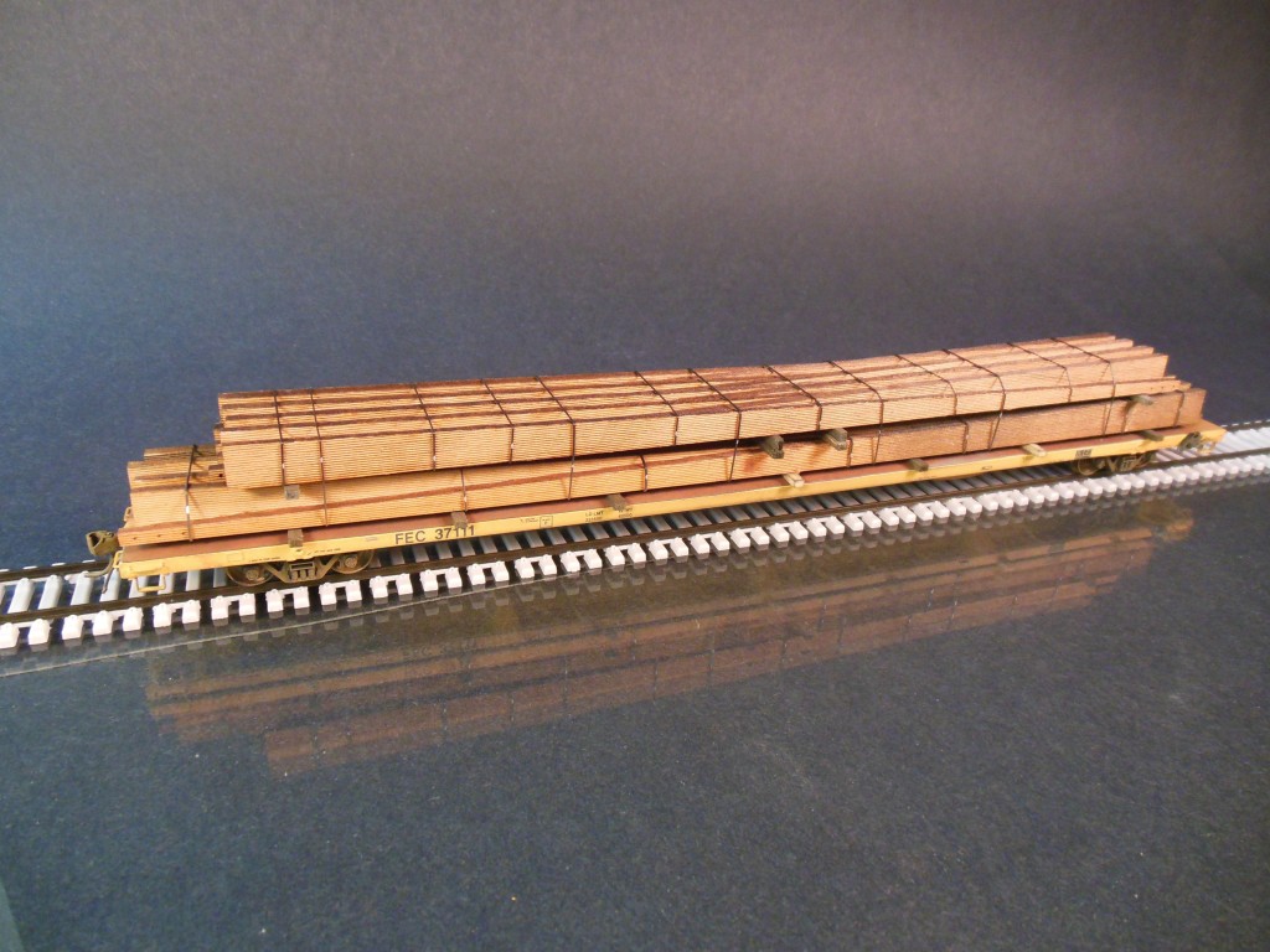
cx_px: 635
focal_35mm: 25
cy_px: 476
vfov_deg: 54.9
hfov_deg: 69.4
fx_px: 917
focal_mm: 4.5
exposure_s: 1/40
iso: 400
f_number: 3.2
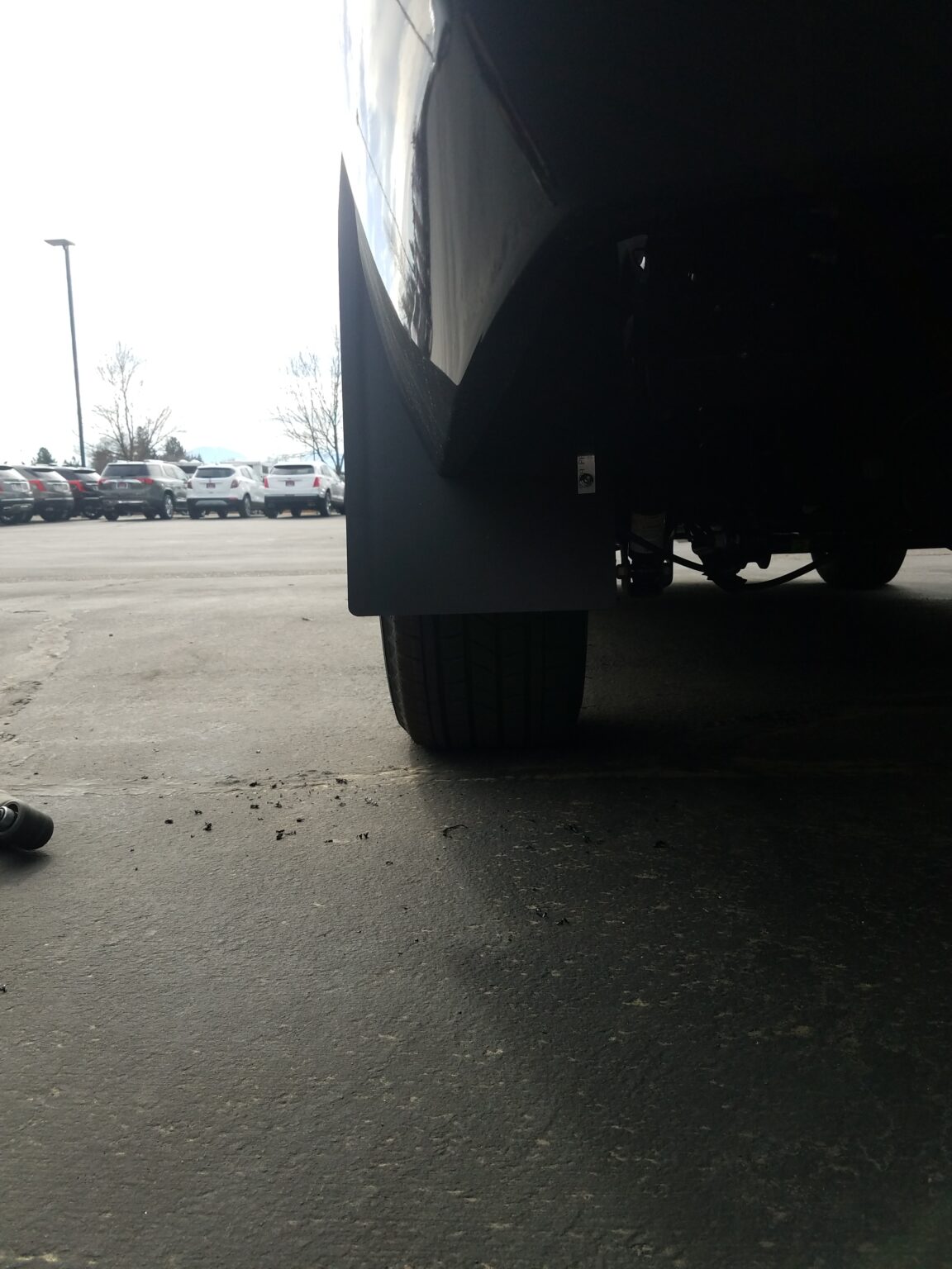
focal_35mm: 26
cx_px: 476
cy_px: 634
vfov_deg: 67.3
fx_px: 953
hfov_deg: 53.1
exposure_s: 1/1248
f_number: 1.7
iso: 40
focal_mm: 4.2
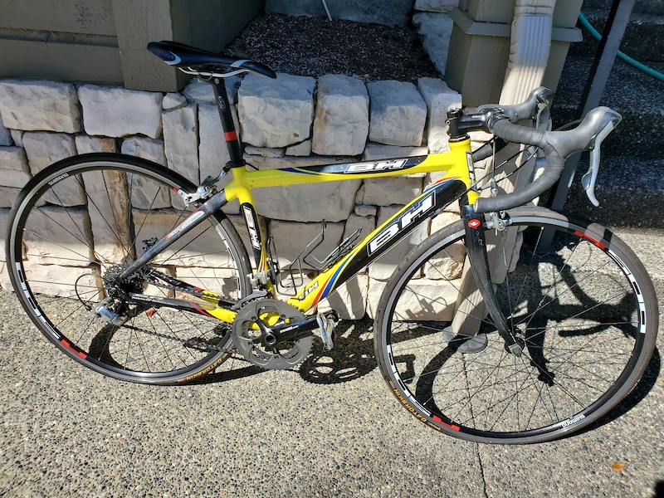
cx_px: 332
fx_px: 499
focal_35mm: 26
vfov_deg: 53.1
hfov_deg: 67.3
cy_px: 249
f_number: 2.4
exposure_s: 1/1246
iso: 50
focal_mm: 4.3
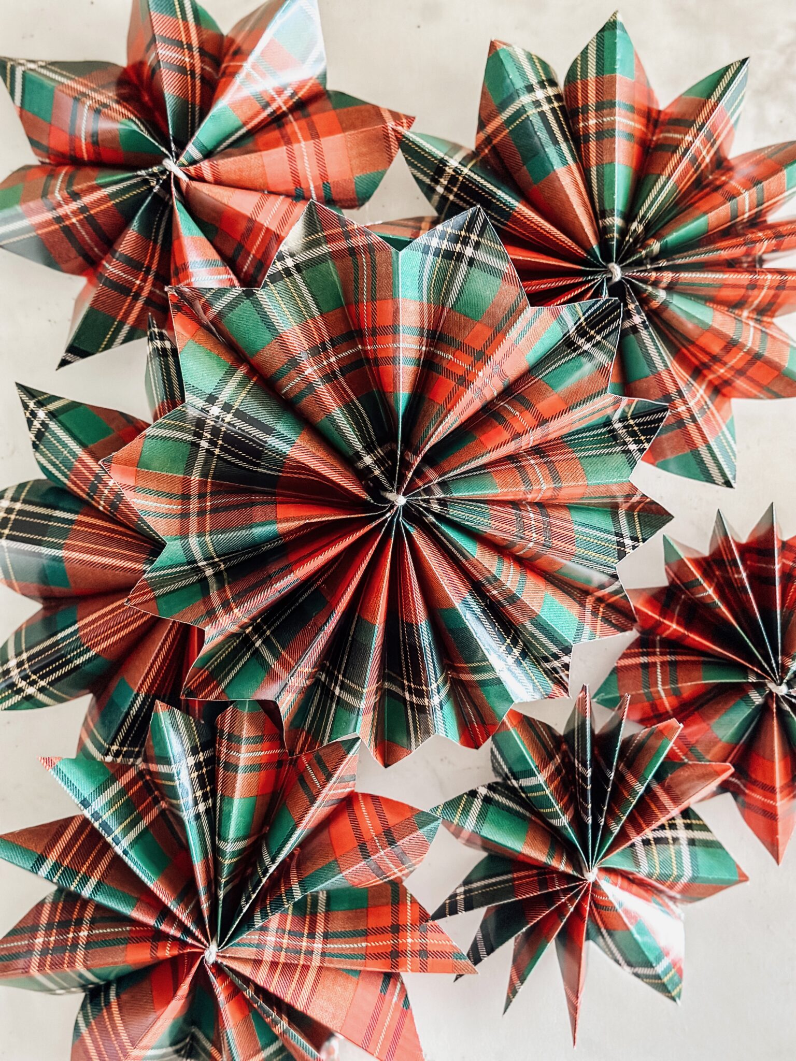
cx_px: 398
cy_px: 530
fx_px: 1472
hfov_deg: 30.3
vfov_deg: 39.7
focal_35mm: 48
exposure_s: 1/40
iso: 640
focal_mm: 6.86
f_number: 1.8
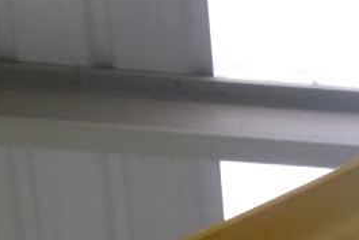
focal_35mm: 317
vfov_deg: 4.3
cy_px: 327
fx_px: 3163
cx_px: 557
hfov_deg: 6.4
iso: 400
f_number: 5
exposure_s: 1/15
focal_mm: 13.3
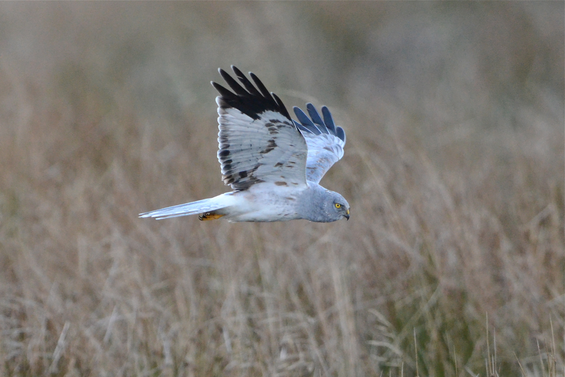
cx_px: 282
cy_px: 188
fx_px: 14123
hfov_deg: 2.3
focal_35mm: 900
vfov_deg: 1.5
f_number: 6.3
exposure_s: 1/1000
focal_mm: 600
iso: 3200
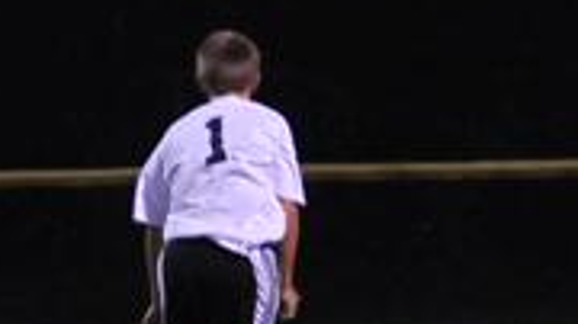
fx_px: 15931
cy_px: 266
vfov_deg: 1.2
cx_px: 363
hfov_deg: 2.1
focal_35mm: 1040
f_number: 5.6
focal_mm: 165
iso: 2500
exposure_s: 1/180
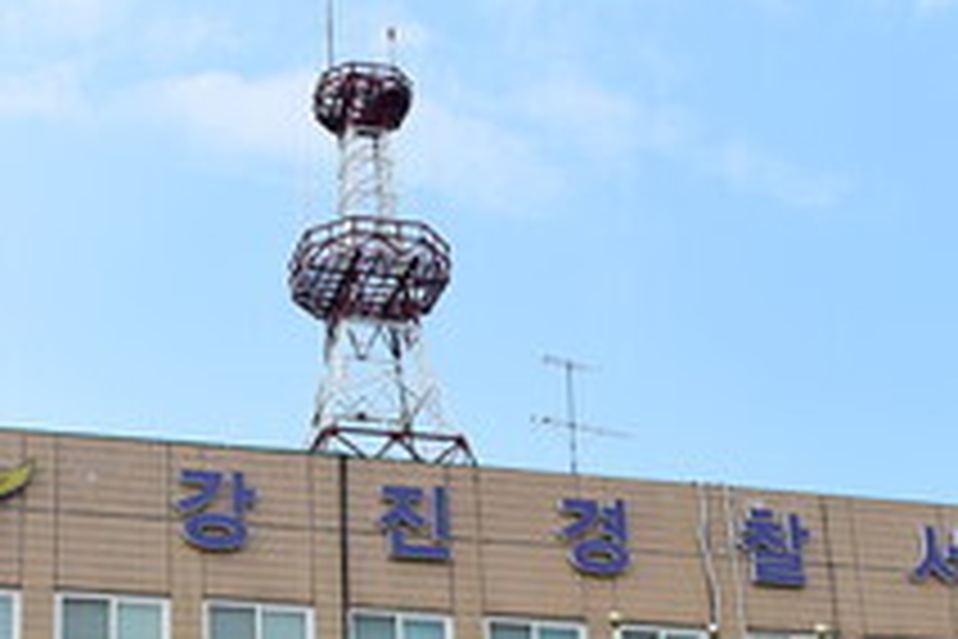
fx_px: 2022
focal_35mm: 76
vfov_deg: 17.4
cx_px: 369
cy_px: 702
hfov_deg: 26.6
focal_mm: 27
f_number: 4.5
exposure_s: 1/500
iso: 100
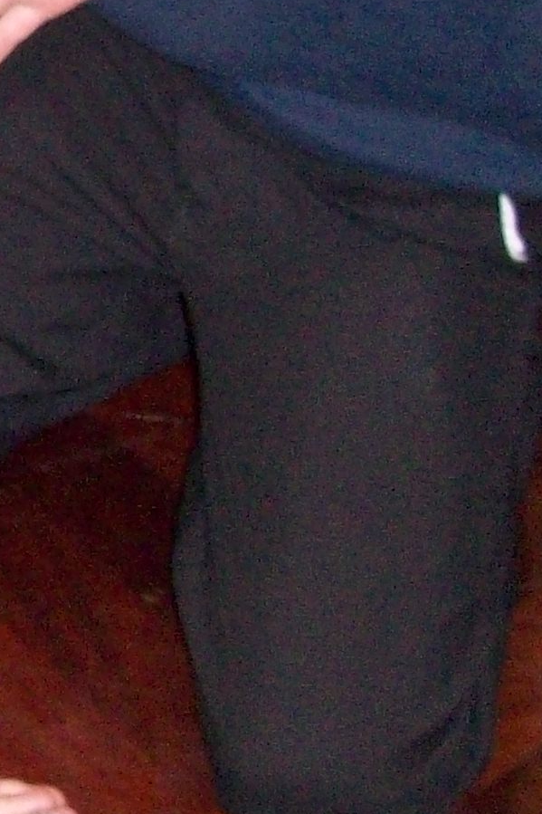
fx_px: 2914
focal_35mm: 129
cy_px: -111
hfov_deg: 10.1
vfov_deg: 15.4
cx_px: -376
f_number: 2.8
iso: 200
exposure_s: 1/60
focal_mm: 5.7
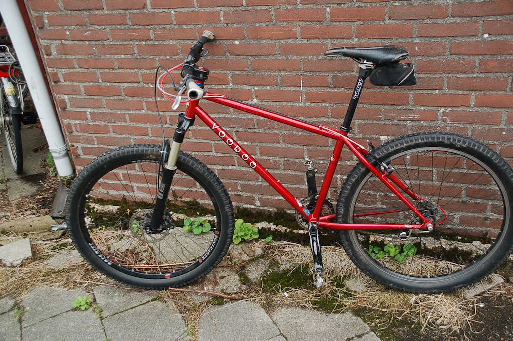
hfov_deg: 49.6
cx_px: 256
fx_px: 555
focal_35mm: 39
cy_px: 170
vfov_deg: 34.2
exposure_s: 1/640
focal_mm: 26
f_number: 4
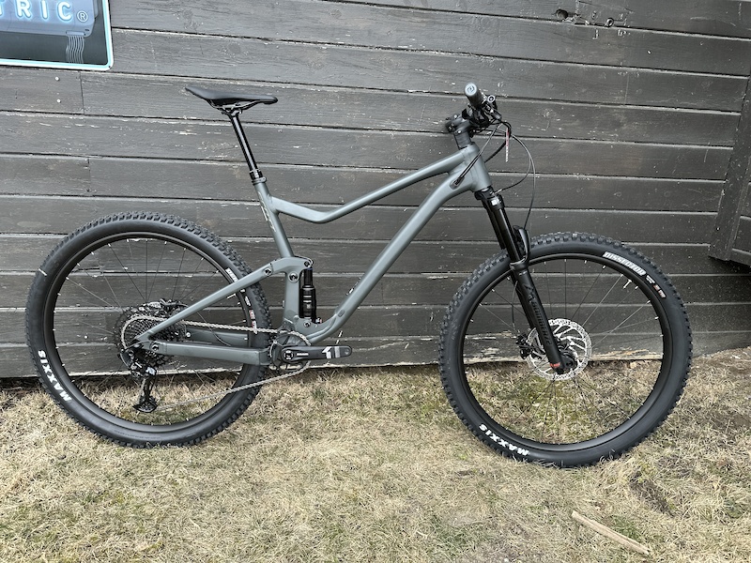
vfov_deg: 56.8
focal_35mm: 24
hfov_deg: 71.6
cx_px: 376
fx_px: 521
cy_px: 282
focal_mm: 6.86
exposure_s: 1/121
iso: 100
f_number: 1.78
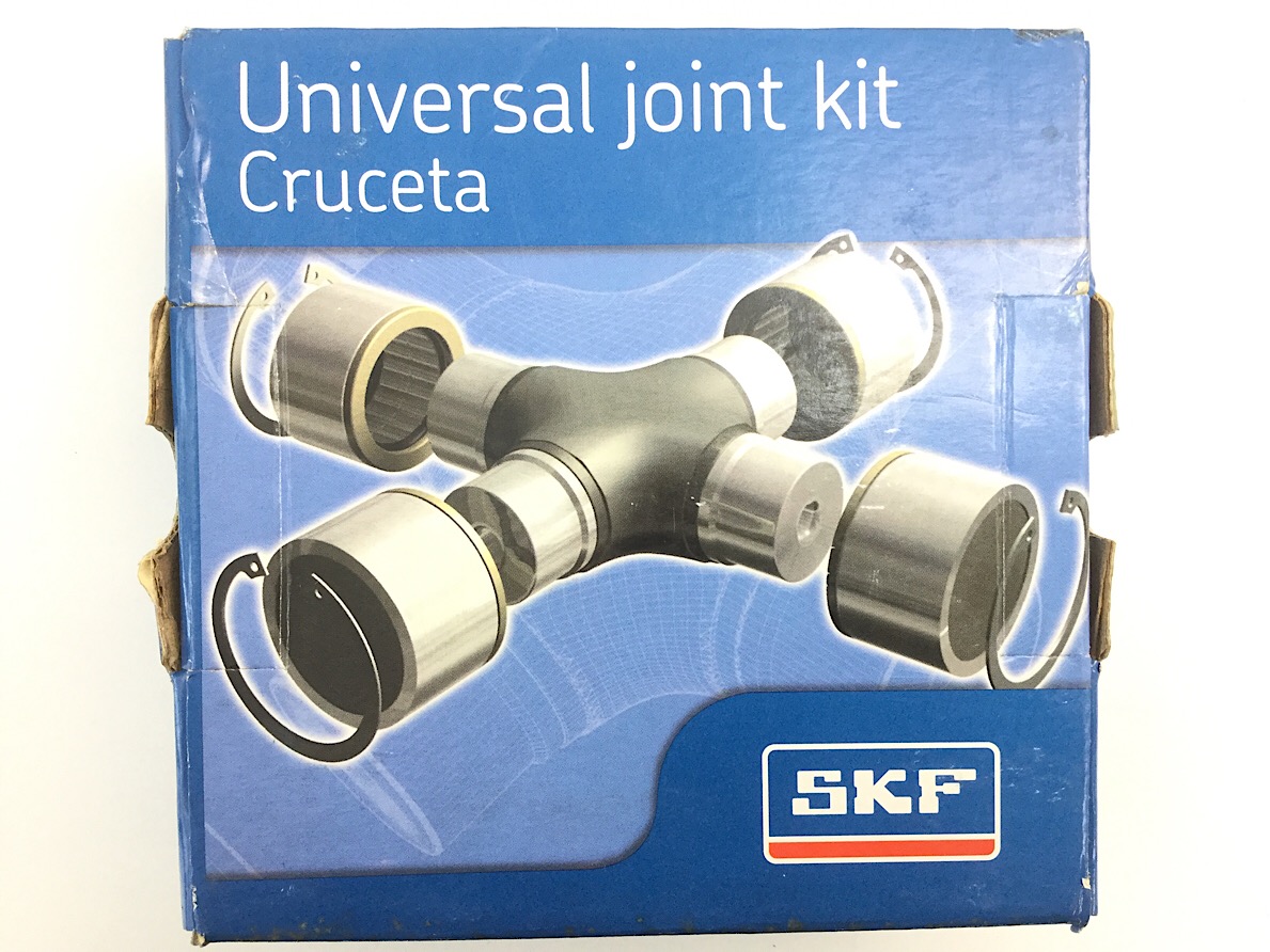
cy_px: 476
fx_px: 1137
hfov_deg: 58.3
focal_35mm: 31
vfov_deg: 45.4
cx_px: 635
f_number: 2.4
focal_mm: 3.3
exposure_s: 1/33
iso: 100
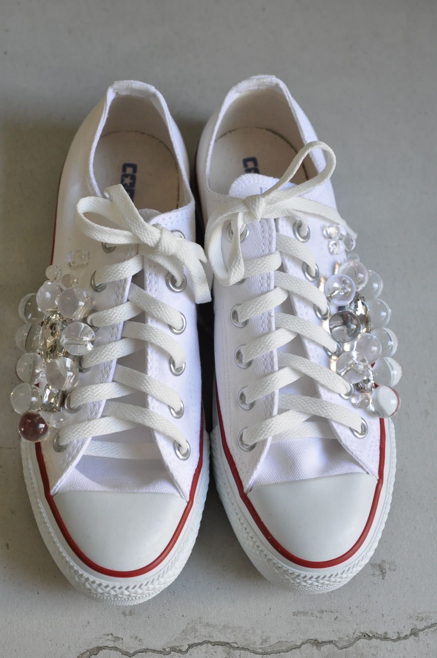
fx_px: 1095
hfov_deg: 22.6
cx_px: 218
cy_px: 329
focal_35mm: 60
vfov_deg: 33.4
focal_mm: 40
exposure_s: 1/160
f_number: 5
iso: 1250
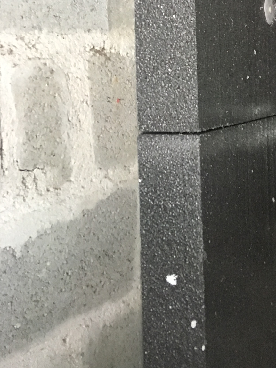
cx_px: 287
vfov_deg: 30.2
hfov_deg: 22.6
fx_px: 659
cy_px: 58
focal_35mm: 62
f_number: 2.2
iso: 200
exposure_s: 1/25
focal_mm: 4.15
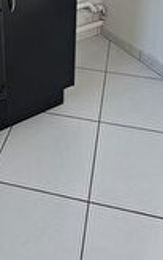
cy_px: -37
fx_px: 312
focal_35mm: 44
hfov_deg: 29.2
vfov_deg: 36.8
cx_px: 59
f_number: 1.8
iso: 80
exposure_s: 1/99
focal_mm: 1.57
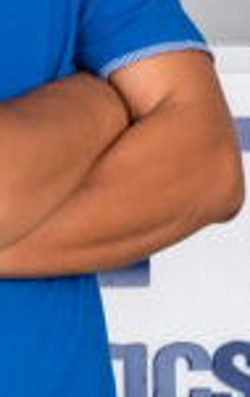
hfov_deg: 2.3
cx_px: -342
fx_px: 6206
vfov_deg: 3.7
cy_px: -143
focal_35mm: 572
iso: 400
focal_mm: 55
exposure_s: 1/100
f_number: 2.8
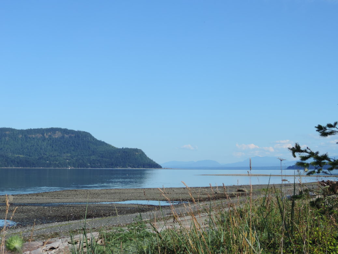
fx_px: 684
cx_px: 169
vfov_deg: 21.0
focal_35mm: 70
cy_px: 127
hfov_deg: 27.8
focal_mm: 12.4
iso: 80
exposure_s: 1/800
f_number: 3.9
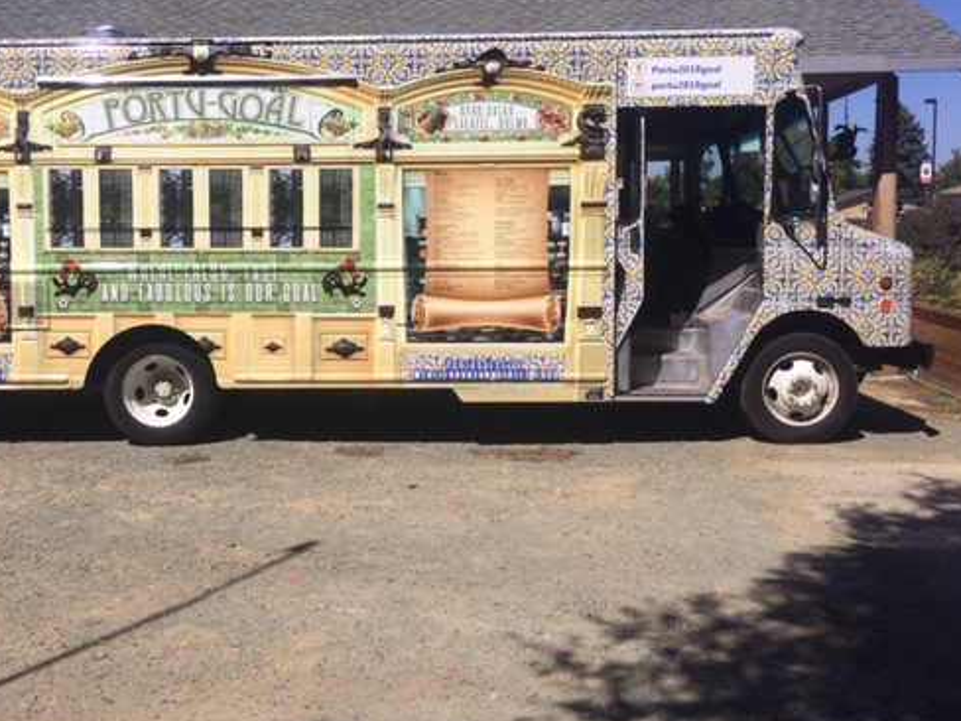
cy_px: 333
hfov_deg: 48.8
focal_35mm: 38
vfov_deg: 37.7
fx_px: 1055
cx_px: 416
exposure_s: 1/4115
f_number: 2.2
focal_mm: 4.15
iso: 32
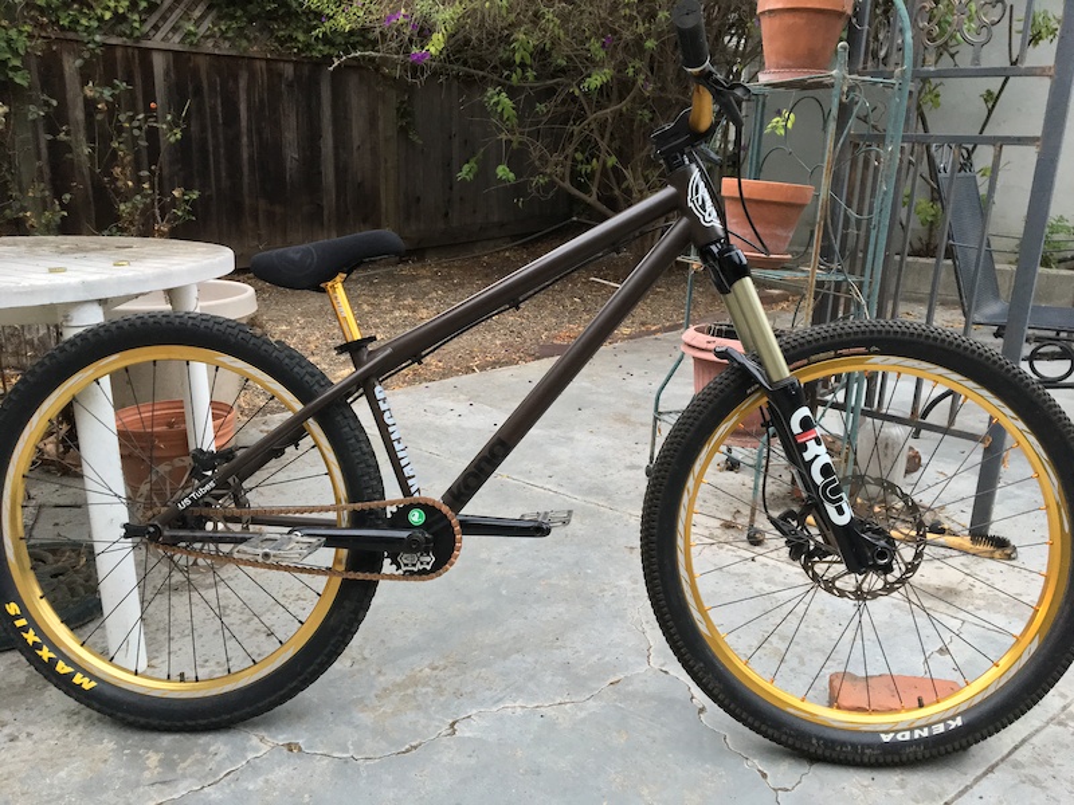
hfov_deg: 61.7
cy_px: 402
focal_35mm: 29
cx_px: 537
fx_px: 900
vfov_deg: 48.2
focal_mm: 4.15
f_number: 2.2
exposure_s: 1/17
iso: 200
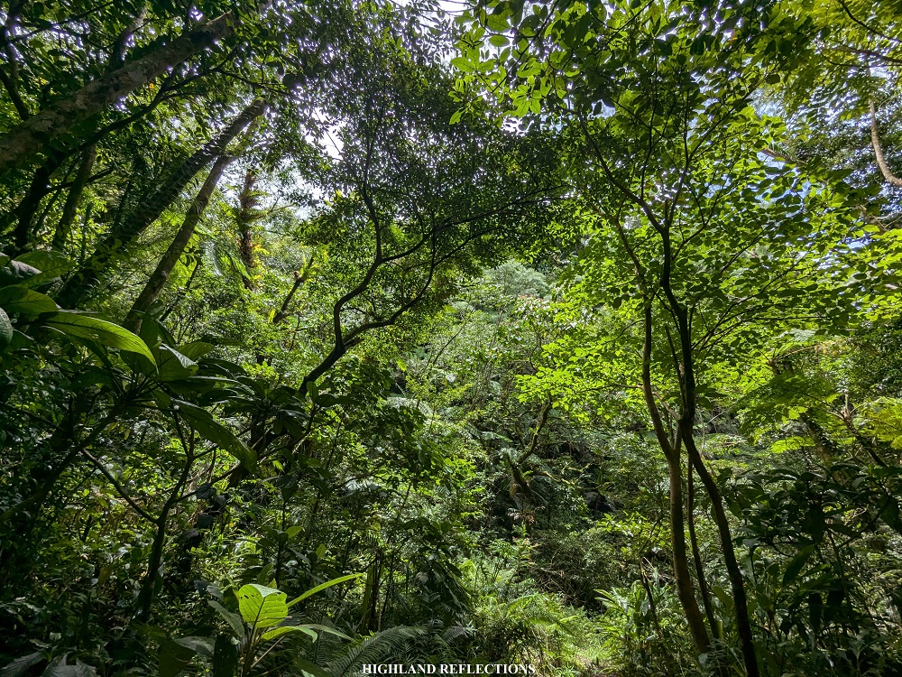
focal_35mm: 16
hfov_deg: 94.5
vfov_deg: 78.1
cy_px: 338
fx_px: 417
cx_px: 451
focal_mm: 2.35
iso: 43
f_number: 2.2
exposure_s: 1/801
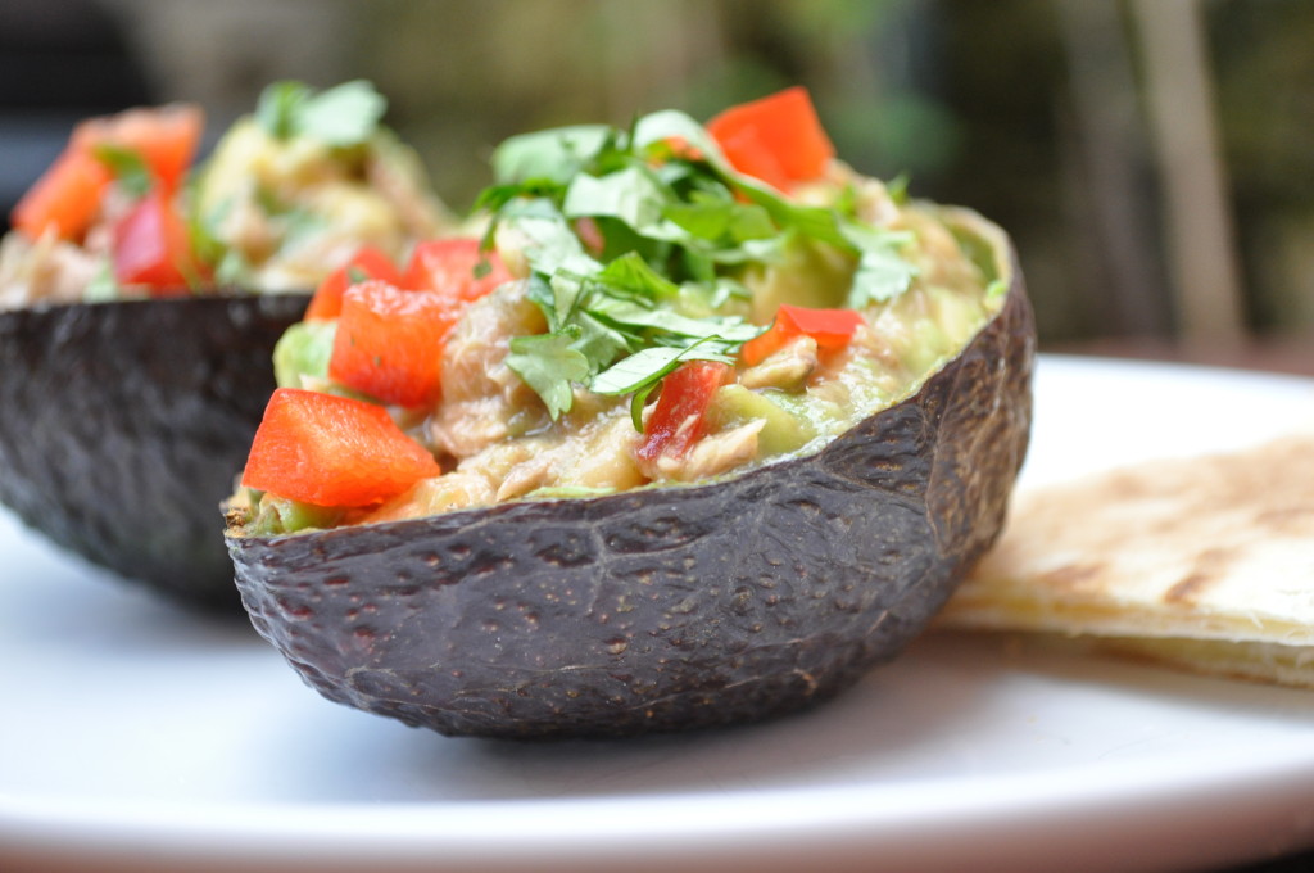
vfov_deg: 20.6
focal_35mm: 66
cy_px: 436
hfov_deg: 30.5
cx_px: 657
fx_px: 2406
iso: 800
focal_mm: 44
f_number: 5.3
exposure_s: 1/80
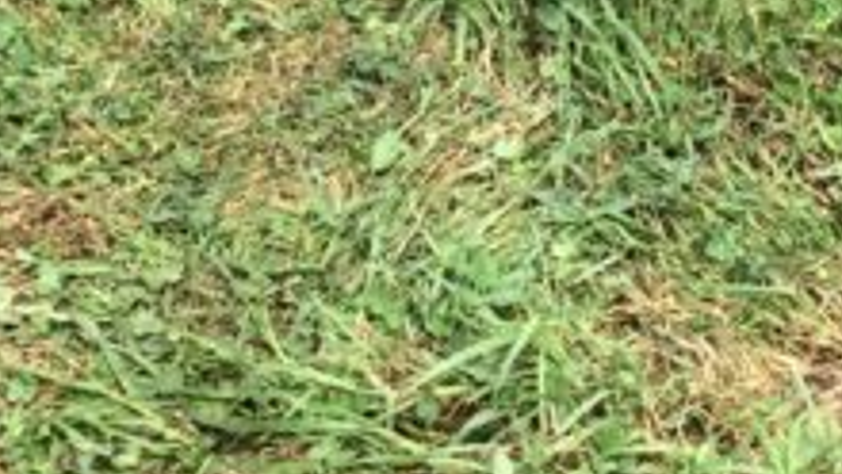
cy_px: -398
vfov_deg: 8.0
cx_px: 448
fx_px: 3284
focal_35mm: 147
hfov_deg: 14.6
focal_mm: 4.15
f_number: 2.2
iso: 32
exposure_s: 1/1053
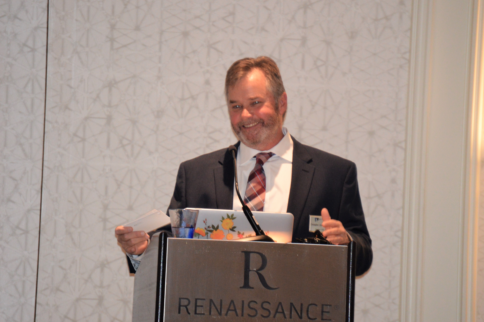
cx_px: 255
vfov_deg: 4.3
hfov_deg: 6.5
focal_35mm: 316
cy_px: 162
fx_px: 4245
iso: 1400
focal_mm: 200
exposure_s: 1/60
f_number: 5.6
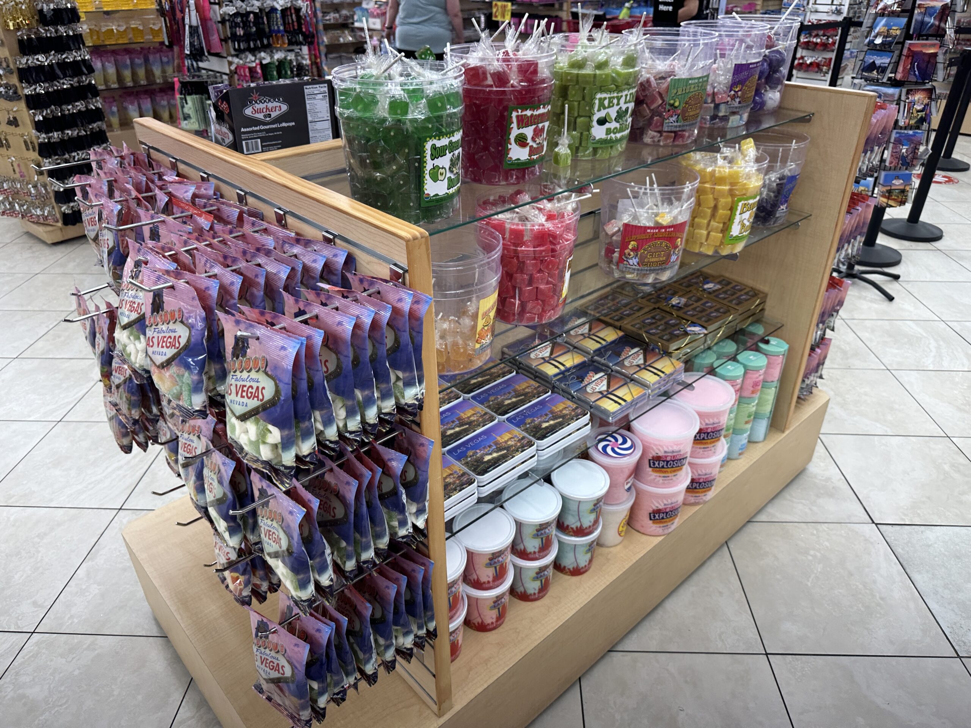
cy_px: 364
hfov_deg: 71.6
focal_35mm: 24
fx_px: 673
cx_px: 486
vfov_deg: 56.8
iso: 80
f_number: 1.78
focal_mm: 6.86
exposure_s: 1/120
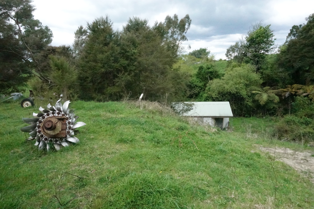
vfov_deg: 53.1
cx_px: 157
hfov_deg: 73.7
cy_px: 104
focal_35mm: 24
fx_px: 209
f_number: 8
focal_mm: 8.8
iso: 12800
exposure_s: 1/1000
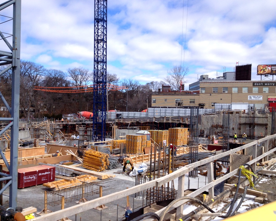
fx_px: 302
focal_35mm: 37
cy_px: 111
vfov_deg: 40.1
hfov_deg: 49.1
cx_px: 133
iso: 50
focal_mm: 4.28
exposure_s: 1/1842
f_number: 2.4
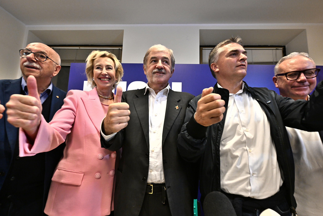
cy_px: 108
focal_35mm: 18
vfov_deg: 68.9
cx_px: 162
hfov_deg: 91.6
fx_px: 157
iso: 2800
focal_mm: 17.5
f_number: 4.5
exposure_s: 1/160
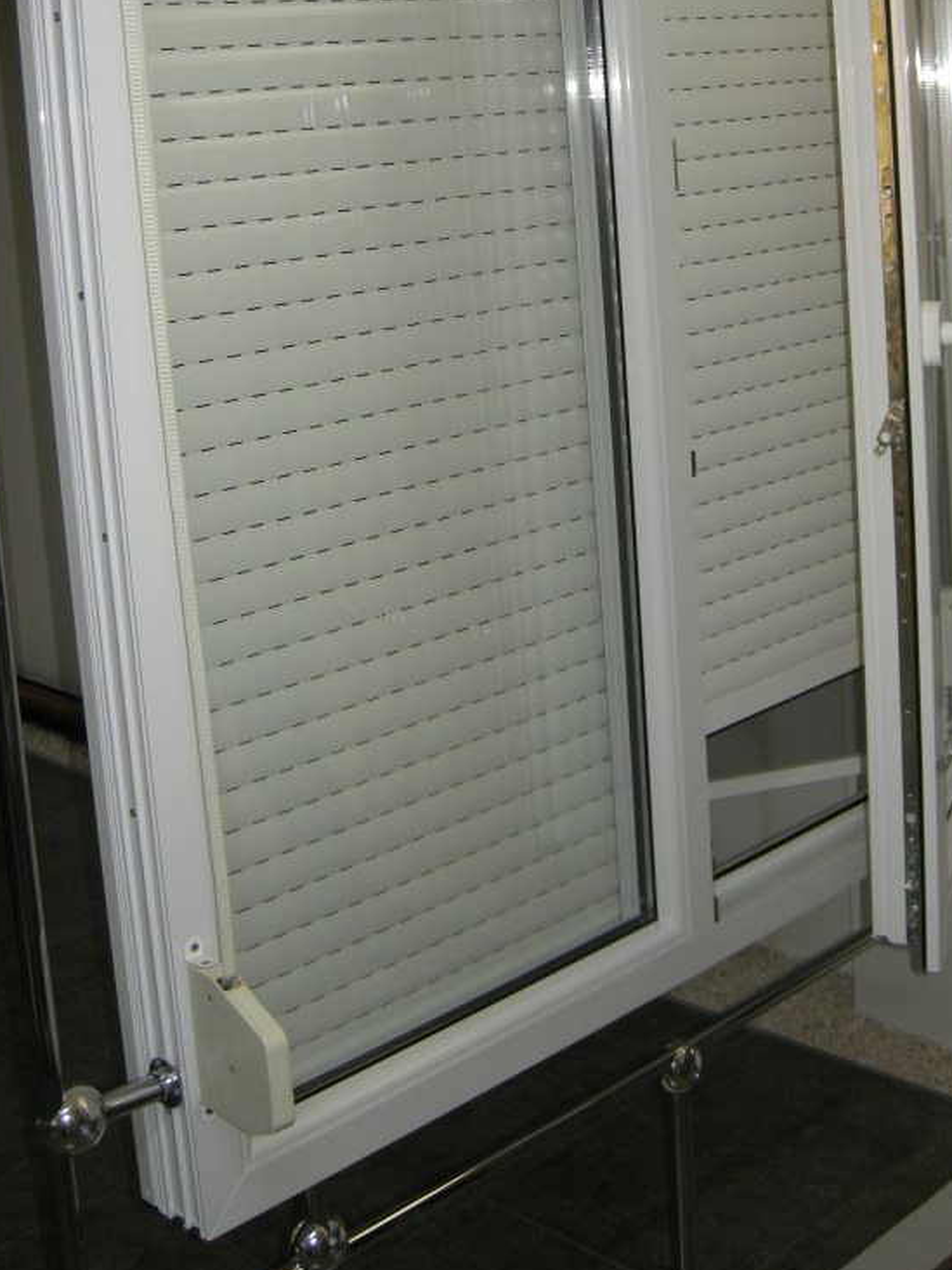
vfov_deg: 36.8
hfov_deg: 28.5
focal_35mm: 51
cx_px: 532
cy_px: 361
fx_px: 1870
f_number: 2.7
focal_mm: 7.5
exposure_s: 1/30
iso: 64
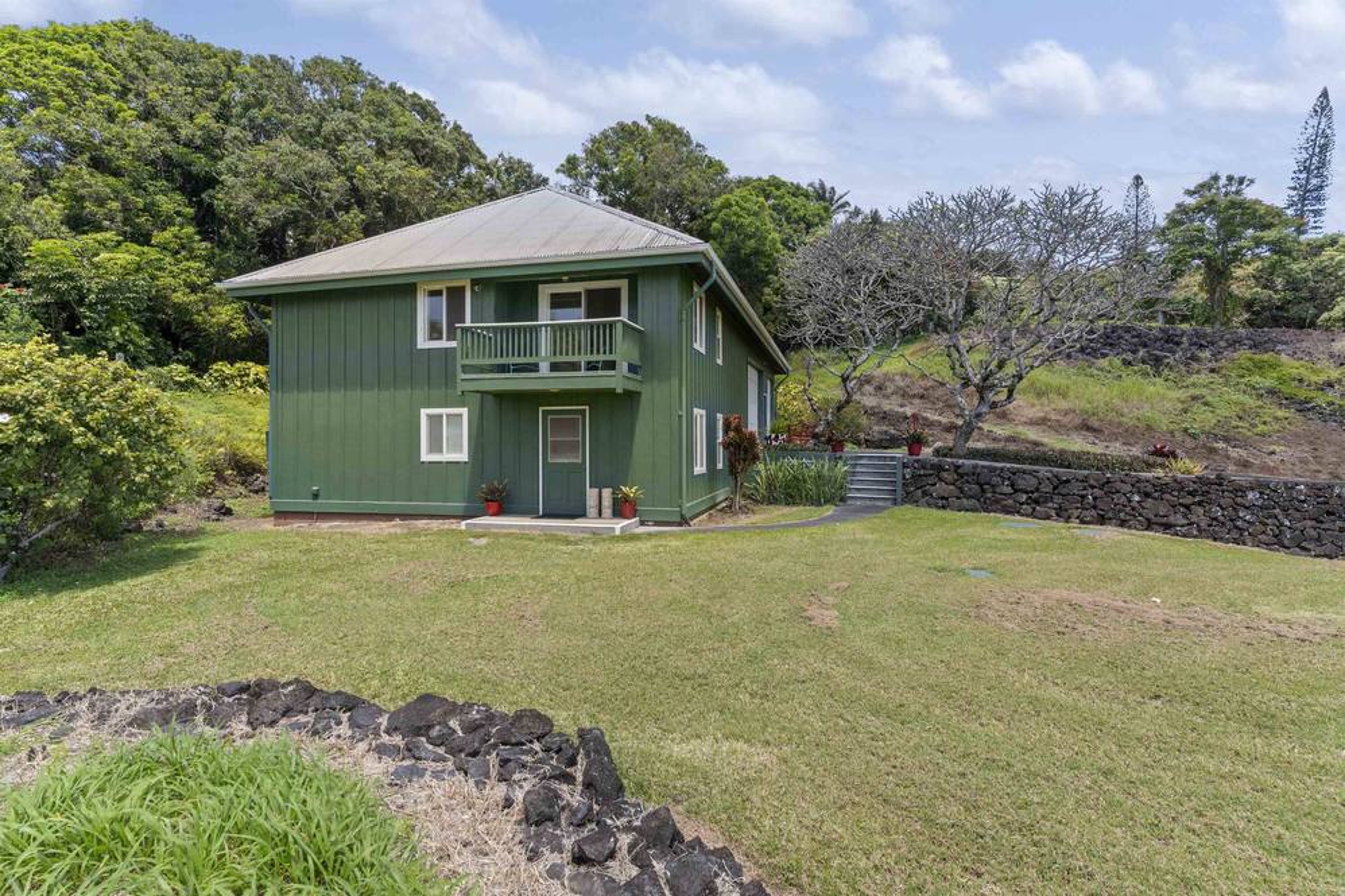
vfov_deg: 70.4
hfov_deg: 93.3
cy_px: 448
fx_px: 635
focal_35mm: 17
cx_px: 672
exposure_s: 1/160
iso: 100
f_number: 8
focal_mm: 17
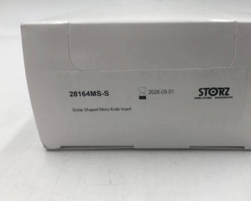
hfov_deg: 53.9
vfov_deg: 44.6
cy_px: 98
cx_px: 146
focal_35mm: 33
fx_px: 245
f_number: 1.8
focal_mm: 3.99
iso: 20
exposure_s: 1/163
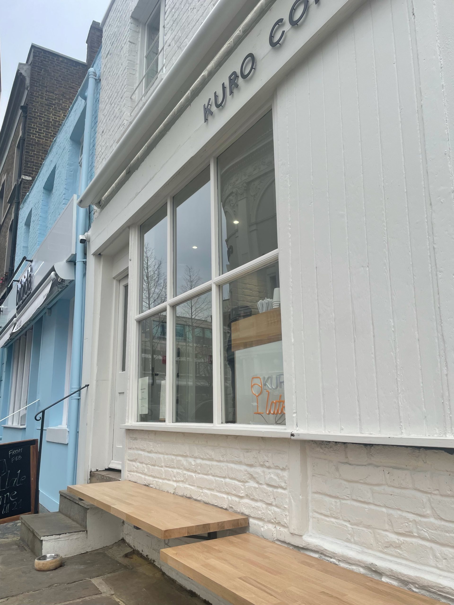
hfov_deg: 53.1
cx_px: 227
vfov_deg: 67.3
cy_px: 302
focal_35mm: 26
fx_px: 455
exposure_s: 1/513
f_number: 1.6
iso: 32
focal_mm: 4.2
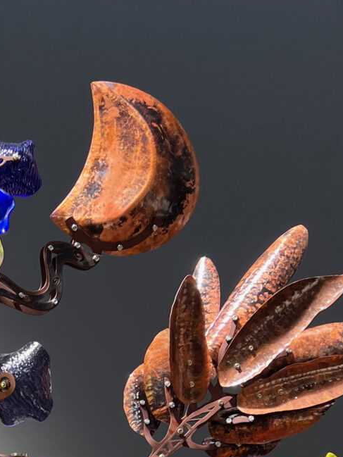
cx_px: -7
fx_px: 1083
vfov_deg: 21.9
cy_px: 557
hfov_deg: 17.5
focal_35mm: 82
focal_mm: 5.7
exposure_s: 1/144
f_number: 1.5
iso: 40
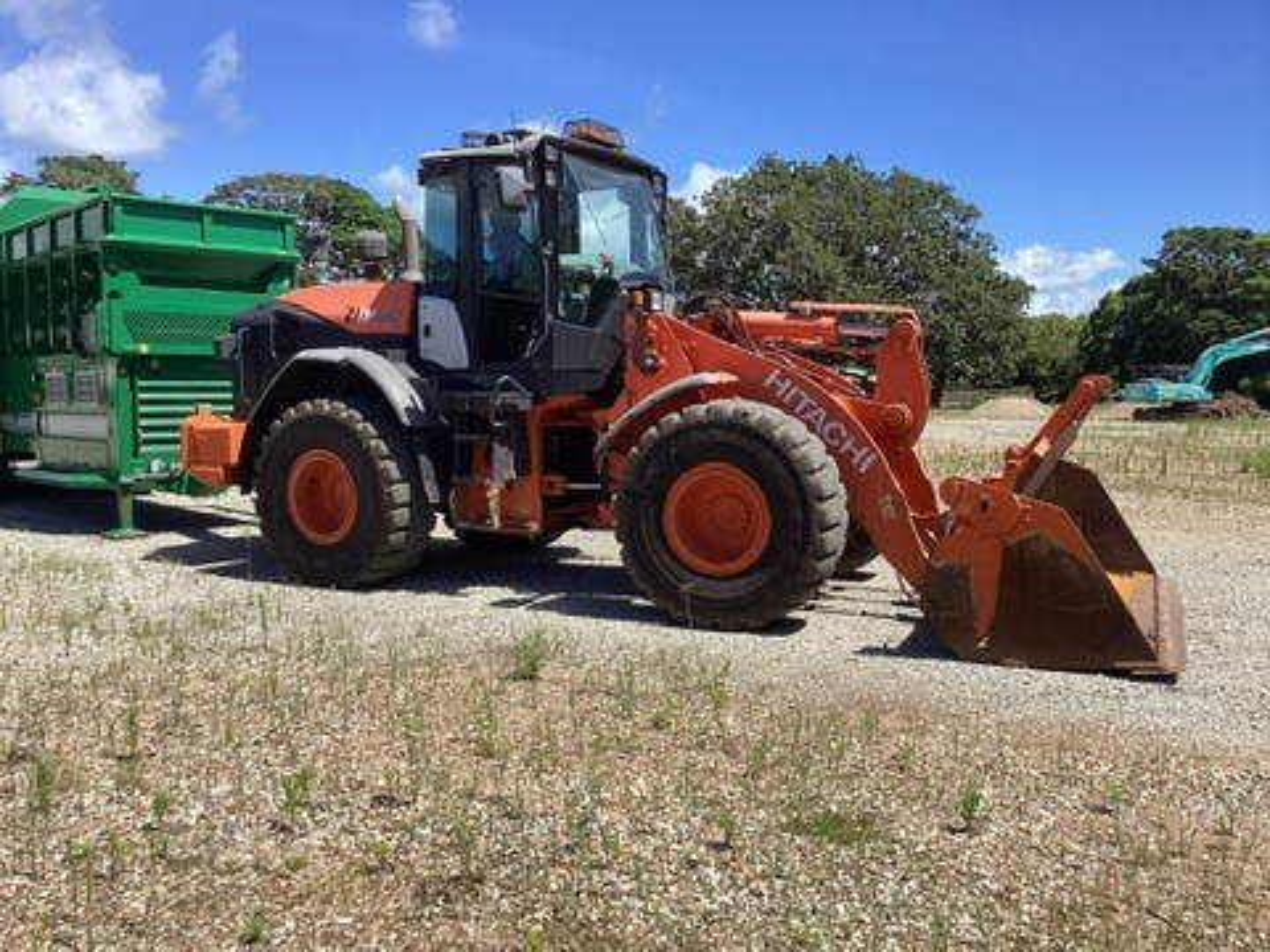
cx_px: 635
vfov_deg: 45.4
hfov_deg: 58.4
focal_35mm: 31
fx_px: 1137
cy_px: 476
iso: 25
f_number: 2.4
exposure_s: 1/1148
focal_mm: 3.3
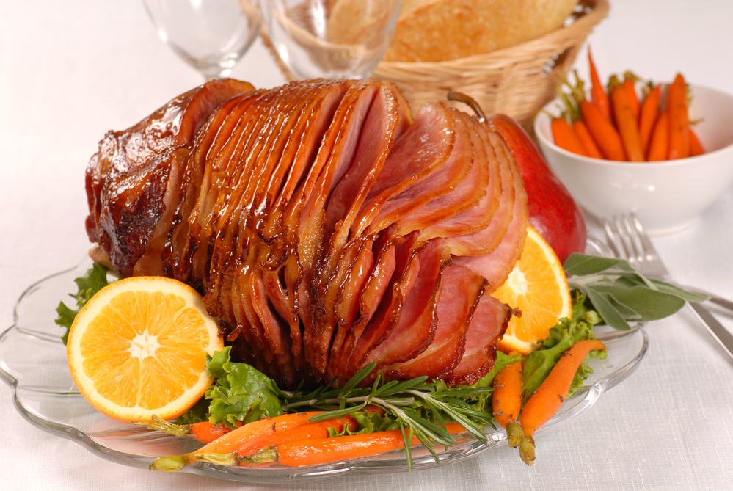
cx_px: 366
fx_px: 2752
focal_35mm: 135
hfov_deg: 15.2
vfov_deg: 10.2
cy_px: 246
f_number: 7.1
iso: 100
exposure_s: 1/160
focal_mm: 90
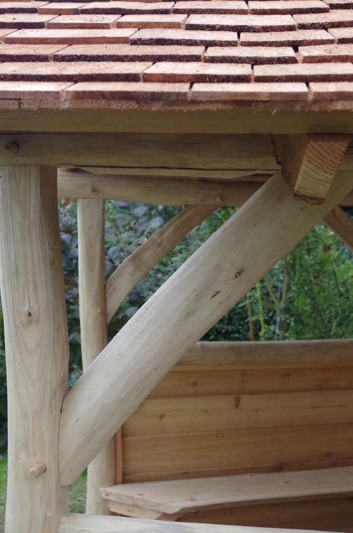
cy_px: 266
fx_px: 679
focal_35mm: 46
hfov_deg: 29.1
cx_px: 176
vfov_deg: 42.8
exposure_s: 1/500
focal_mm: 30.63
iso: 3200
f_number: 5.6
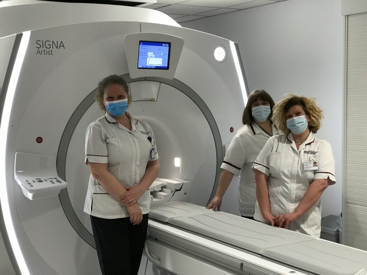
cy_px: 138
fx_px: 604
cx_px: 184
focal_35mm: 57
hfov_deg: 33.8
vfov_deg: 25.7
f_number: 2.8
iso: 100
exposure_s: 1/50
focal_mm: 6.6
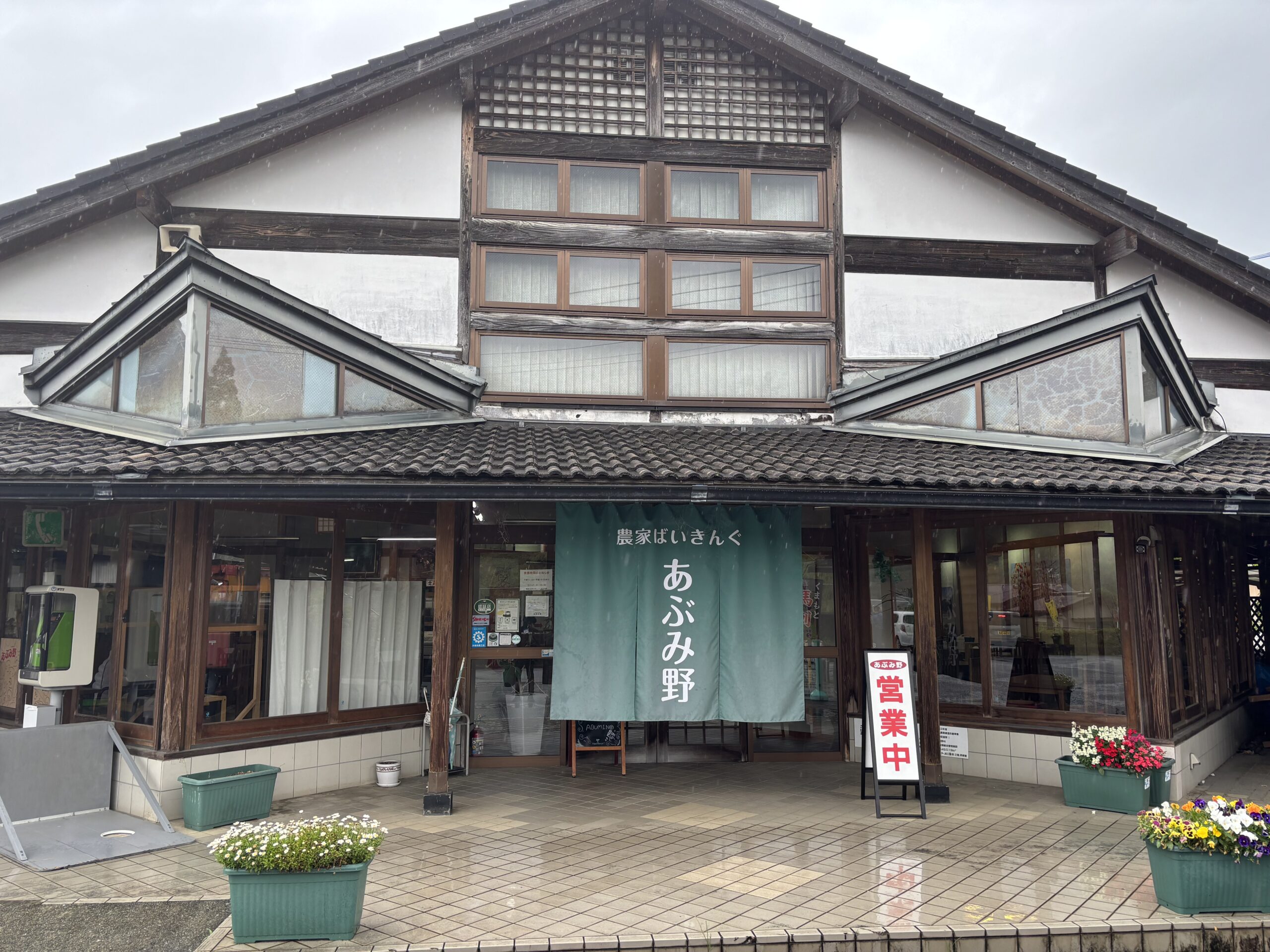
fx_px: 954
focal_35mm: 26
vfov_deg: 53.1
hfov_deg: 67.3
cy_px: 476
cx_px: 635
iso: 32
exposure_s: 1/134
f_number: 1.6
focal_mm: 5.96
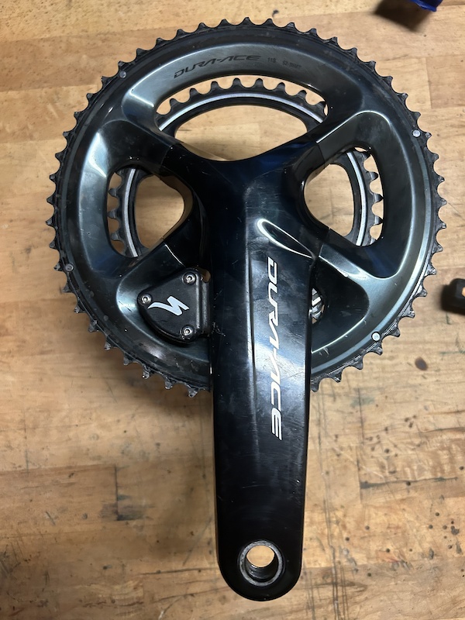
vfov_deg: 67.3
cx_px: 232
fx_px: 466
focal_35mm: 26
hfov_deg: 53.1
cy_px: 310
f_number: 1.5
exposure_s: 1/60
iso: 500
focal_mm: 5.7
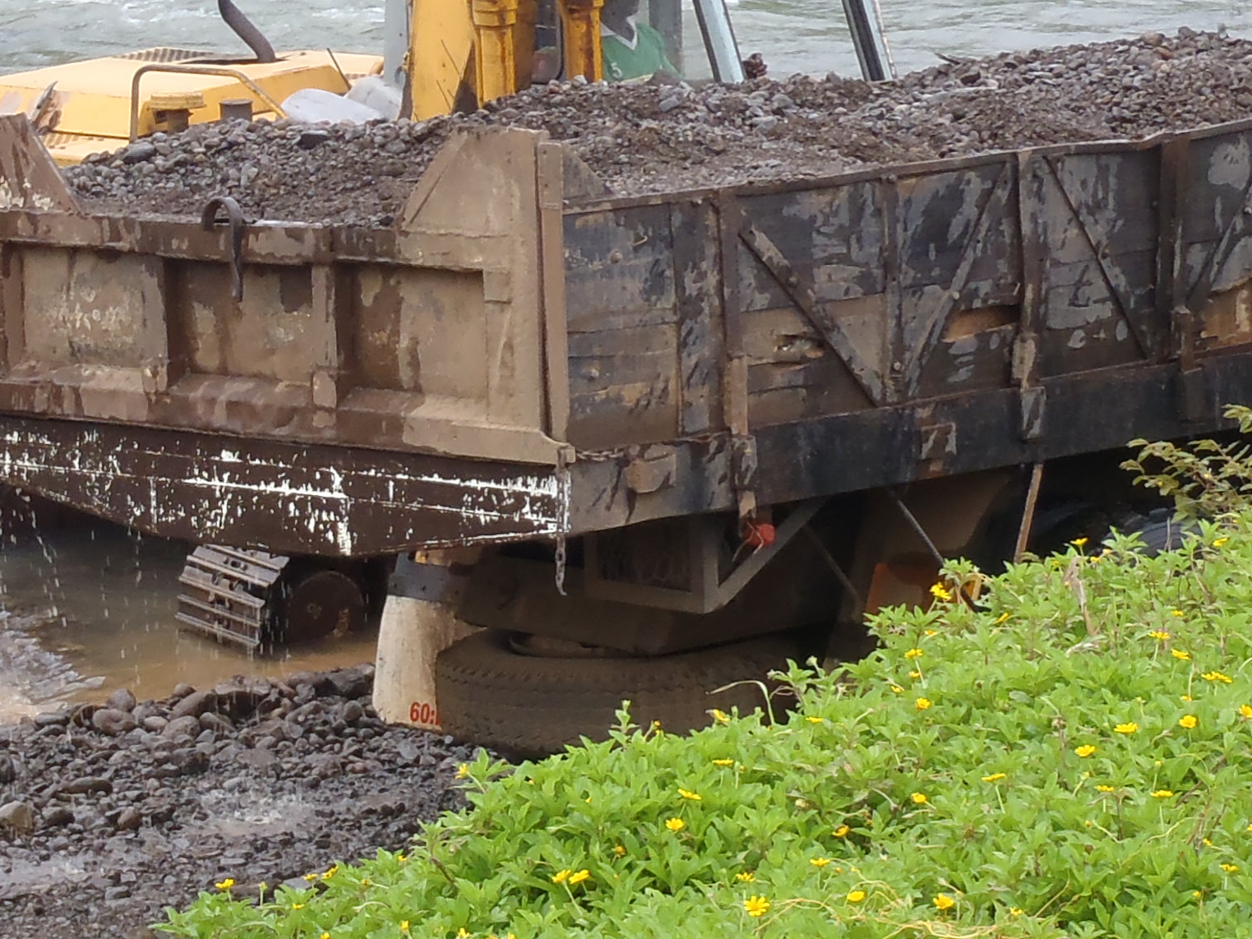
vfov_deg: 10.7
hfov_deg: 14.3
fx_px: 4991
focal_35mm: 138
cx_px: 818
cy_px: 113
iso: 80
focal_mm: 8.8
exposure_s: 1/125
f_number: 4.9
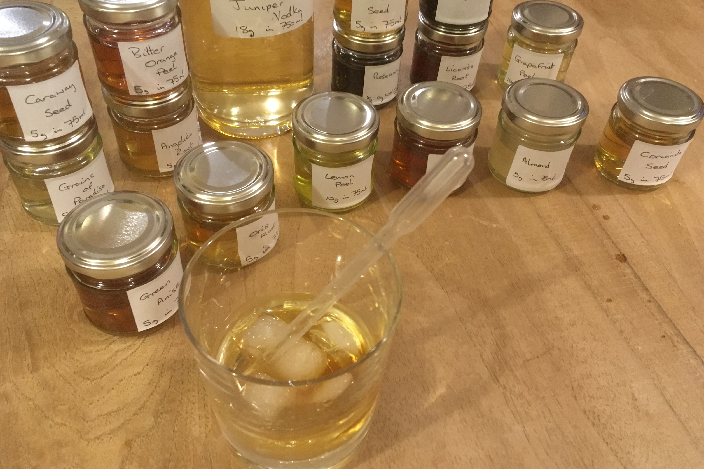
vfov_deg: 42.3
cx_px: 353
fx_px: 606
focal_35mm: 31
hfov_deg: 60.3
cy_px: 224
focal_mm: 4.15
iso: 250
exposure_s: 1/17
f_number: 2.2
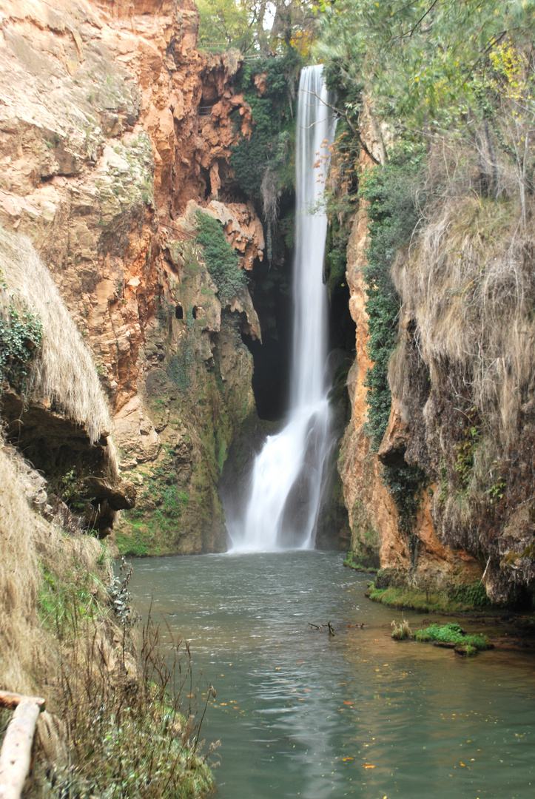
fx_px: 1000
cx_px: 268
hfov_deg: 29.9
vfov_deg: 43.6
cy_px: 400
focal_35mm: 45
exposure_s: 1/4
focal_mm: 30
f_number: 7.1
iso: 100
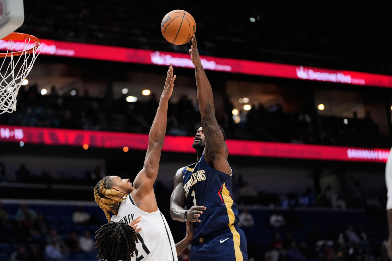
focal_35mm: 121
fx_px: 1317
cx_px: 196
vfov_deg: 11.3
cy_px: 130
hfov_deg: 16.9
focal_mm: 121
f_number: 2.8
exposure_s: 1/2500
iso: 4000
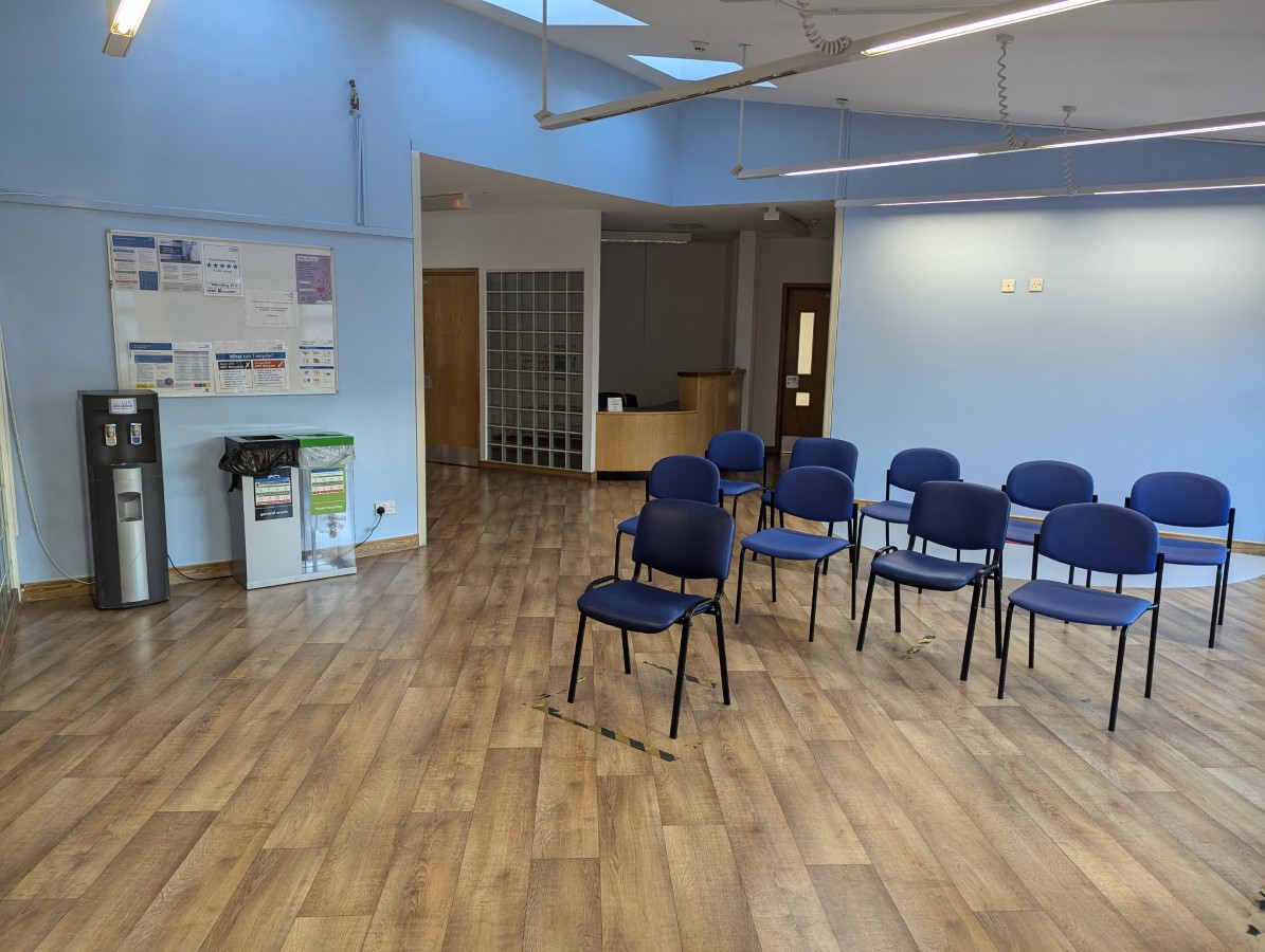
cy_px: 476
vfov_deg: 56.9
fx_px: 878
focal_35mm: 24
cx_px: 632
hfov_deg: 71.5
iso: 134
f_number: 1.85
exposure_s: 1/50
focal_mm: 6.81
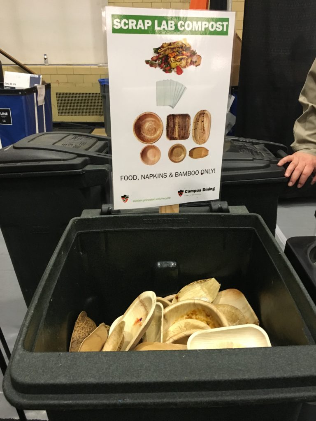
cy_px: 210
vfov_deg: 61.7
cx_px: 158
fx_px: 353
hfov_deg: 48.2
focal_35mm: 29
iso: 200
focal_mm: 4.15
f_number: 2.2
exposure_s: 1/30
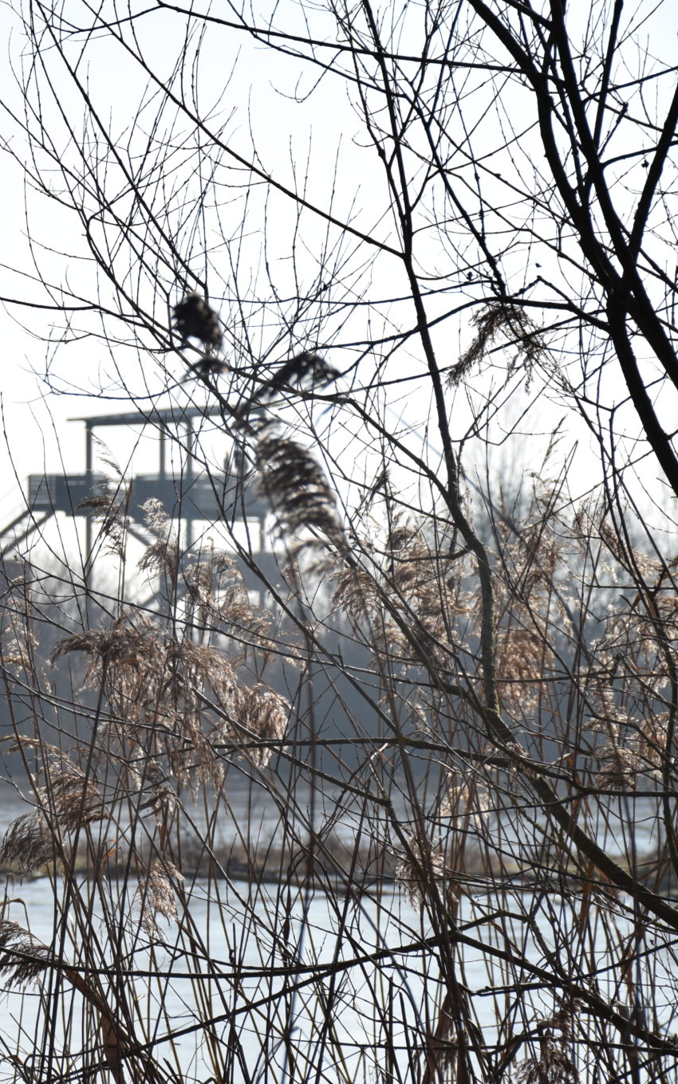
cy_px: 542
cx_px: -97
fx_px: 5108
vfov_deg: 12.1
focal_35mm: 173
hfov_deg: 7.5
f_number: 8
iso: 200
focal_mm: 75
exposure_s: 1/1000
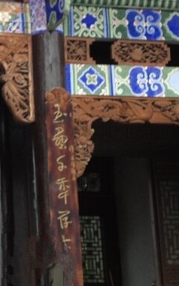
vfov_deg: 17.8
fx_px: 912
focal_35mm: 117
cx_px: -32
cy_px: 131
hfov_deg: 11.0
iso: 50
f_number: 2.4
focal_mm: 4.28
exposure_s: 1/60
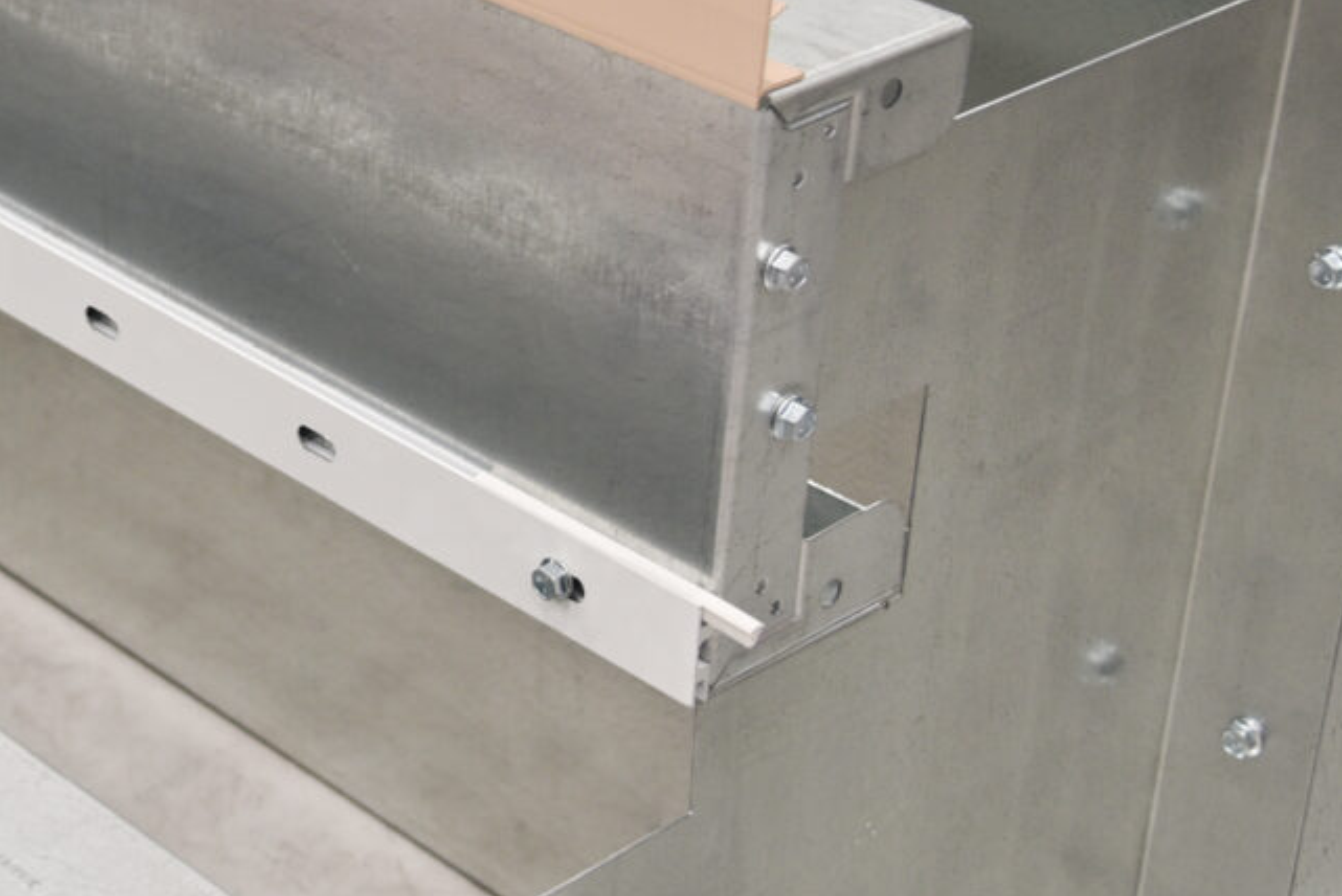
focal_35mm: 91
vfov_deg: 15.0
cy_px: 248
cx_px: -36
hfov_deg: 21.5
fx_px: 3394
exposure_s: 1/60
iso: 640
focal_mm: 38
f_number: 4
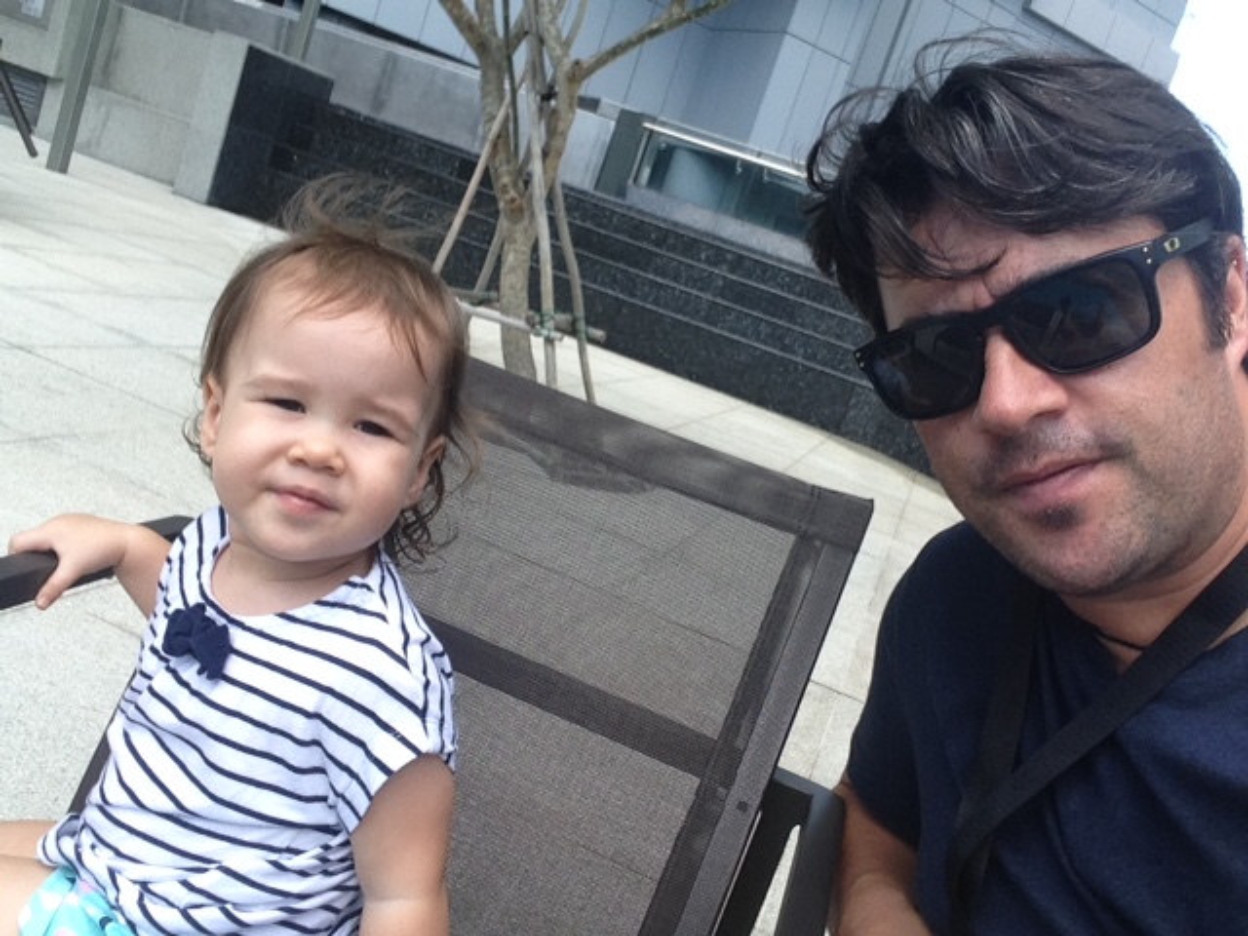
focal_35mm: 35
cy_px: 468
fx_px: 1262
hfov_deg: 52.6
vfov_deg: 40.7
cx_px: 624
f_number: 2.4
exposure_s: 1/225
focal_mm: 2.18
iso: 32
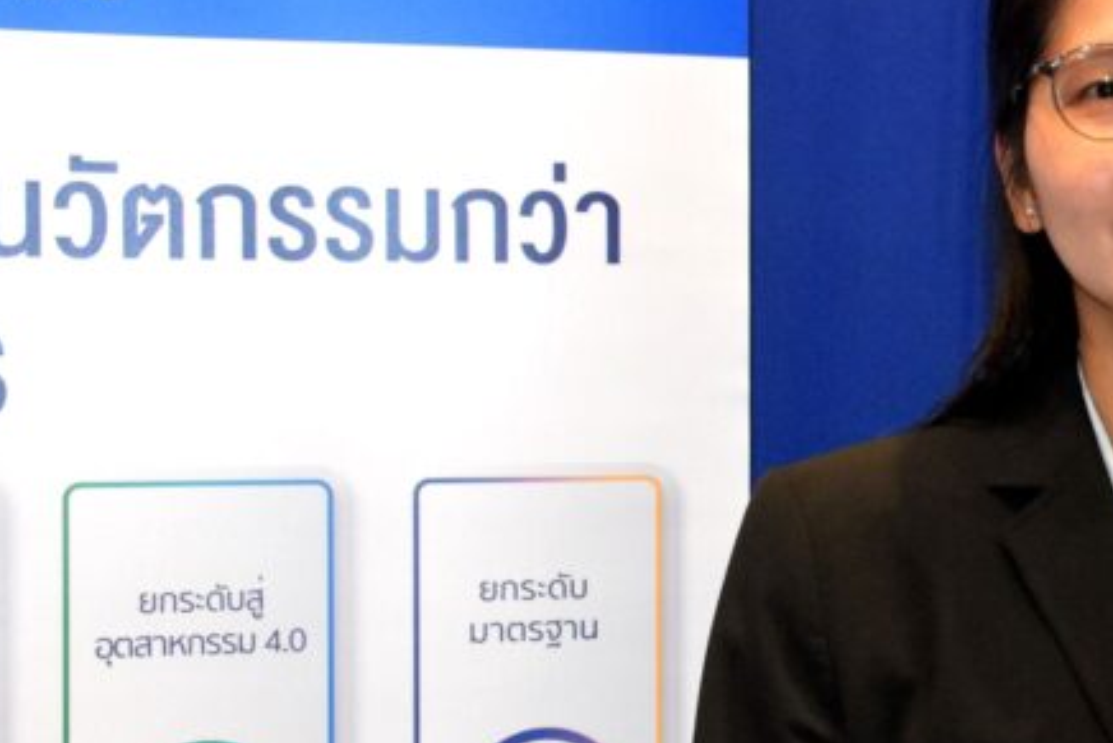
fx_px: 2943
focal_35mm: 95
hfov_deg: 20.2
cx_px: 1299
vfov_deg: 14.4
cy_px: 410
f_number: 7.1
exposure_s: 1/60
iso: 4000
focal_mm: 27
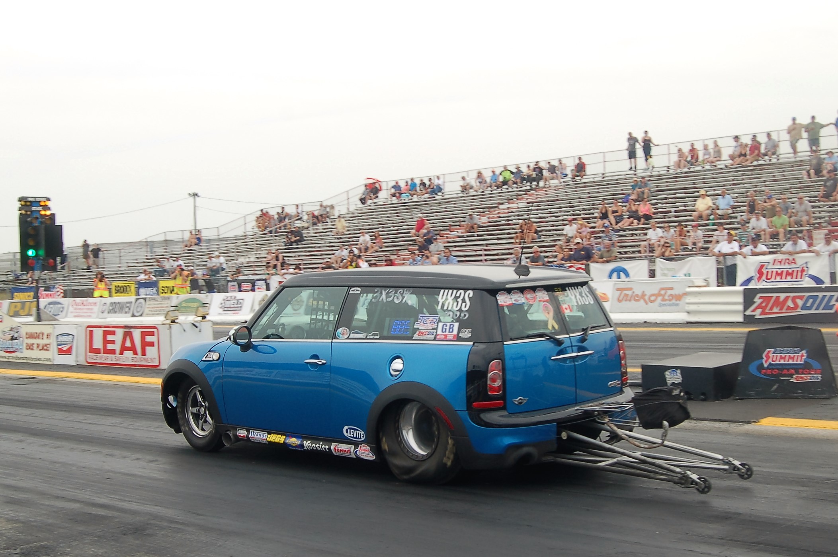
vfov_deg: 36.8
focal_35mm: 36
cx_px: 419
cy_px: 278
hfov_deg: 53.2
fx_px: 837
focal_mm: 24
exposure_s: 1/250
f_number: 8
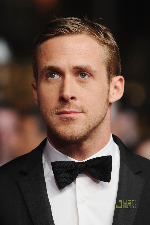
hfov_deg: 4.6
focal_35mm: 300
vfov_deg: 6.9
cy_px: 112
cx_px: 75
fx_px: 1878
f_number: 5.6
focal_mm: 300
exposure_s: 1/250
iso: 1250
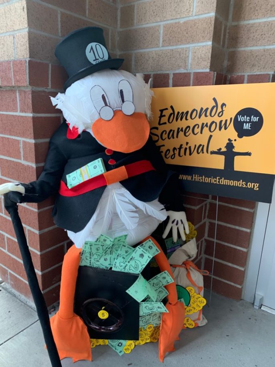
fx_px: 275
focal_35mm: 26
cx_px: 138
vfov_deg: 67.3
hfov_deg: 53.1
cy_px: 184
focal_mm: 4.25
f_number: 1.8
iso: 100
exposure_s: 1/60
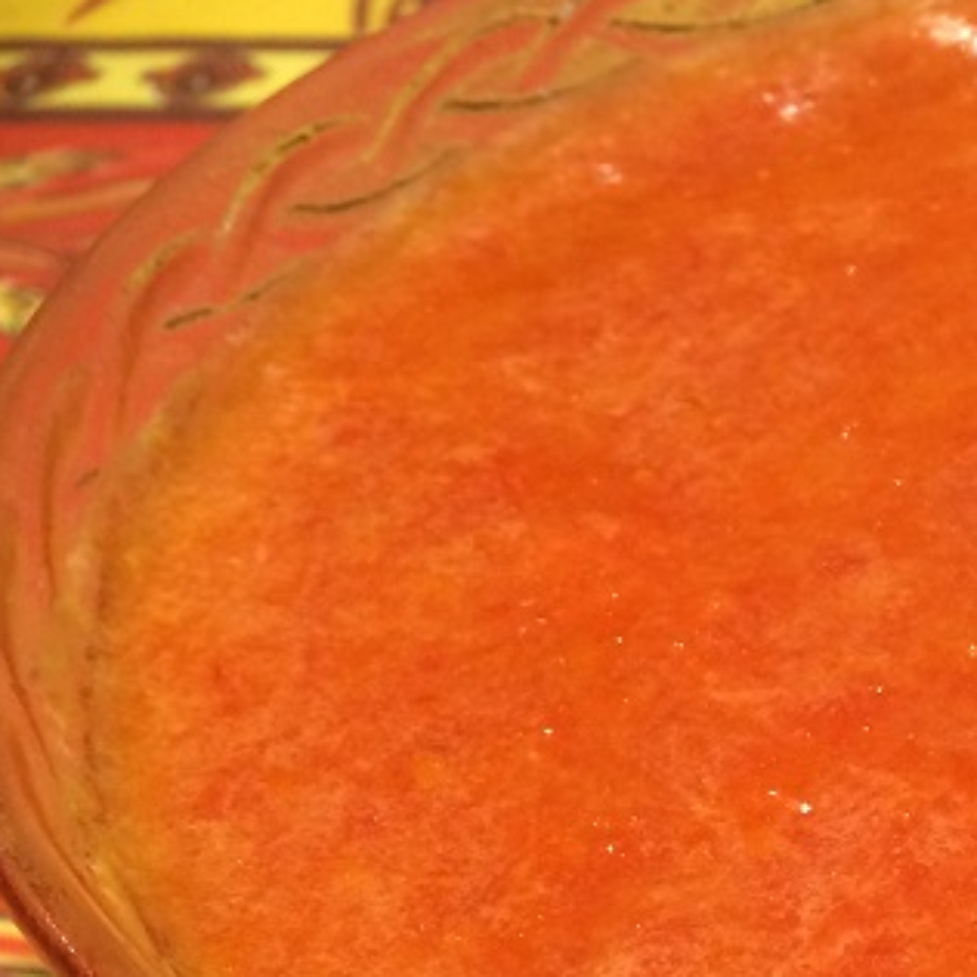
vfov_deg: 19.8
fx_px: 2746
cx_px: 1512
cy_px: 856
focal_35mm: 86
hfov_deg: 17.8
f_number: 2.2
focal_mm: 4.12
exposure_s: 1/30
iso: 125
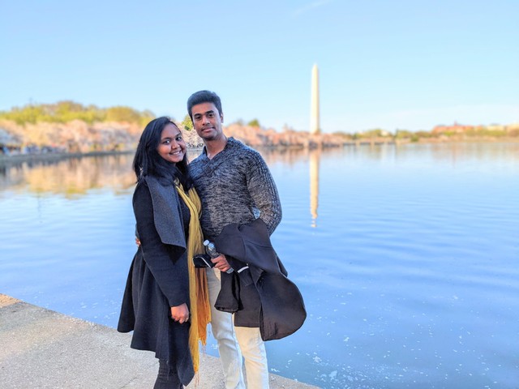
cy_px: 194
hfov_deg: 65.3
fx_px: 405
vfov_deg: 51.4
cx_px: 260
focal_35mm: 27
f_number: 1.73
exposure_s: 1/1799
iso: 64
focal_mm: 4.38
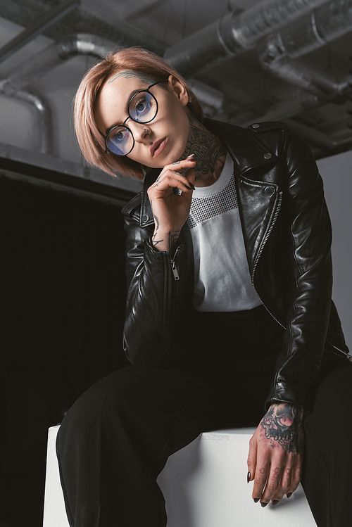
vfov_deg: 46.4
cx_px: 176
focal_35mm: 42
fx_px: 615
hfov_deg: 31.9
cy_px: 264
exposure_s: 1/200
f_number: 6.3
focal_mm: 42
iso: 125
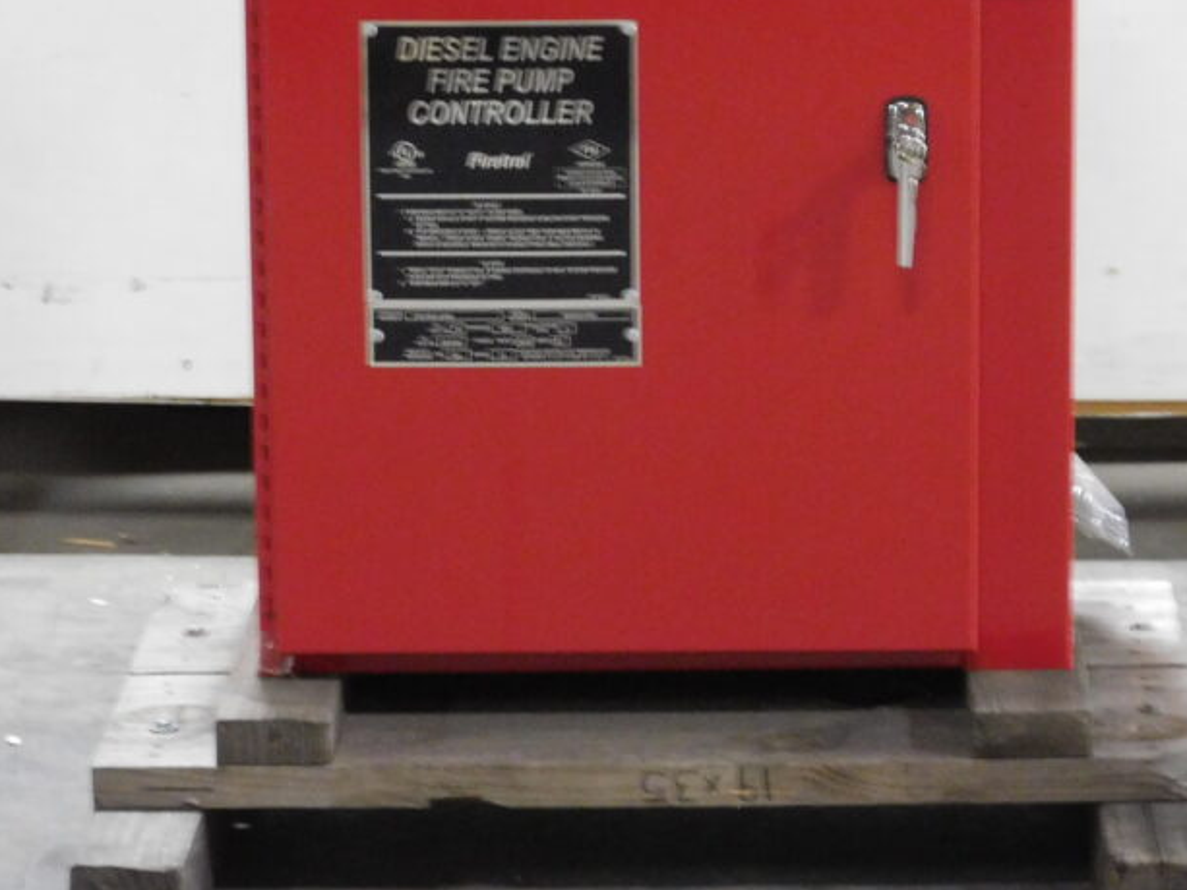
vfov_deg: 9.7
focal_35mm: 152
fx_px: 5213
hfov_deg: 13.0
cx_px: 645
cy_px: 151
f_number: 4.5
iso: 800
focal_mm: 16.1
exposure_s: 1/8
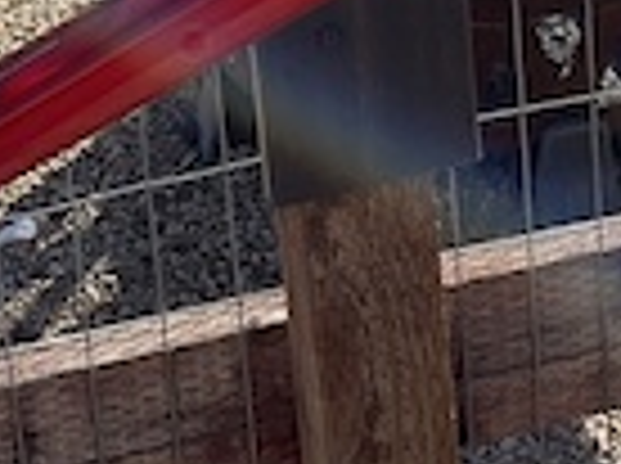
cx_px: 414
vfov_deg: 9.3
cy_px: -428
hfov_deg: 13.1
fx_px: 2704
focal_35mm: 151
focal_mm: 4.2
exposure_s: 1/1490
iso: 32
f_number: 1.6
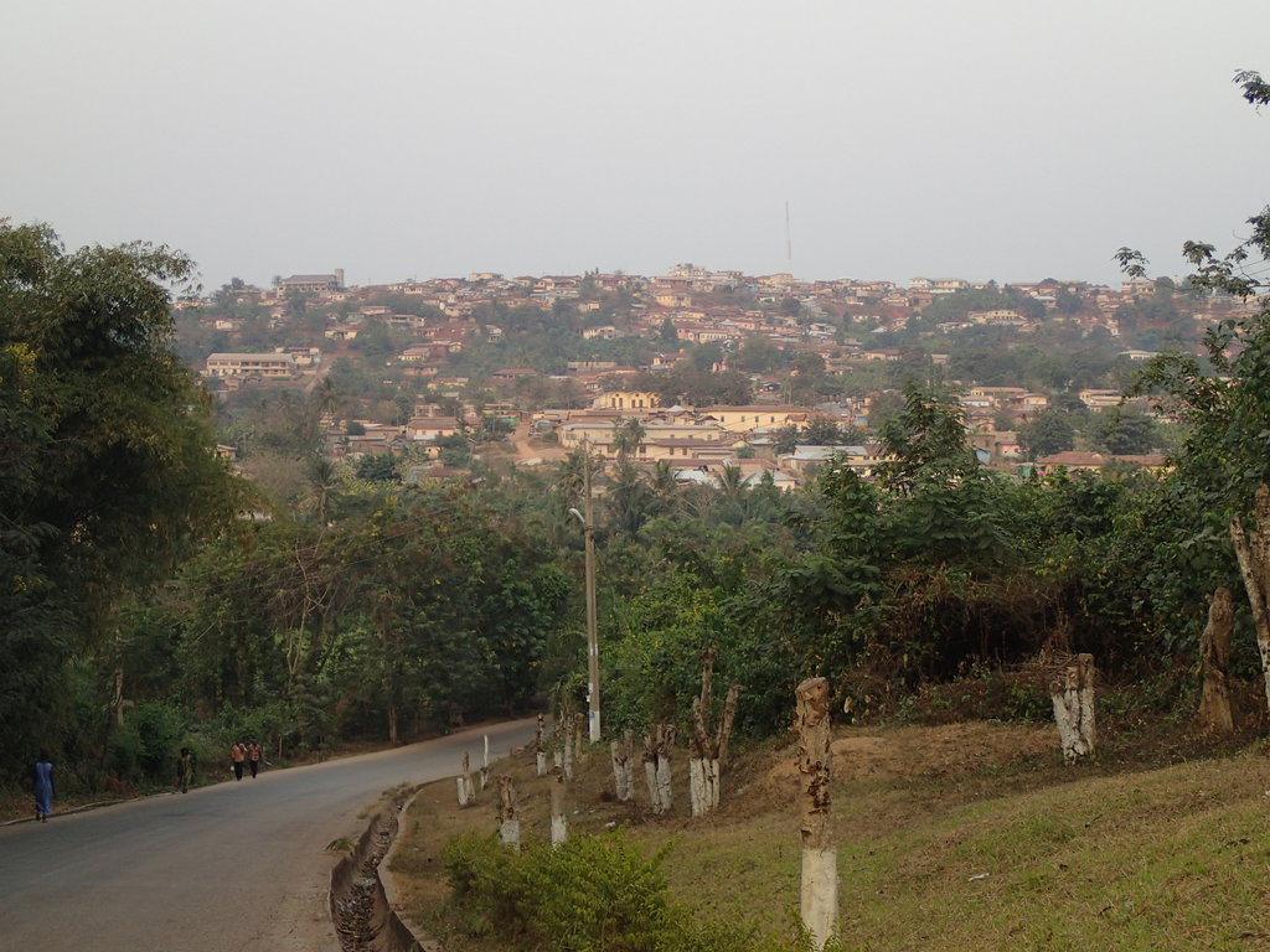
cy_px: 476
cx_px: 635
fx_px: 1944
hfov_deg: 36.2
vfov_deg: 27.5
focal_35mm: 53
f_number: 3.4
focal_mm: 9.61
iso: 160
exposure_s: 1/100
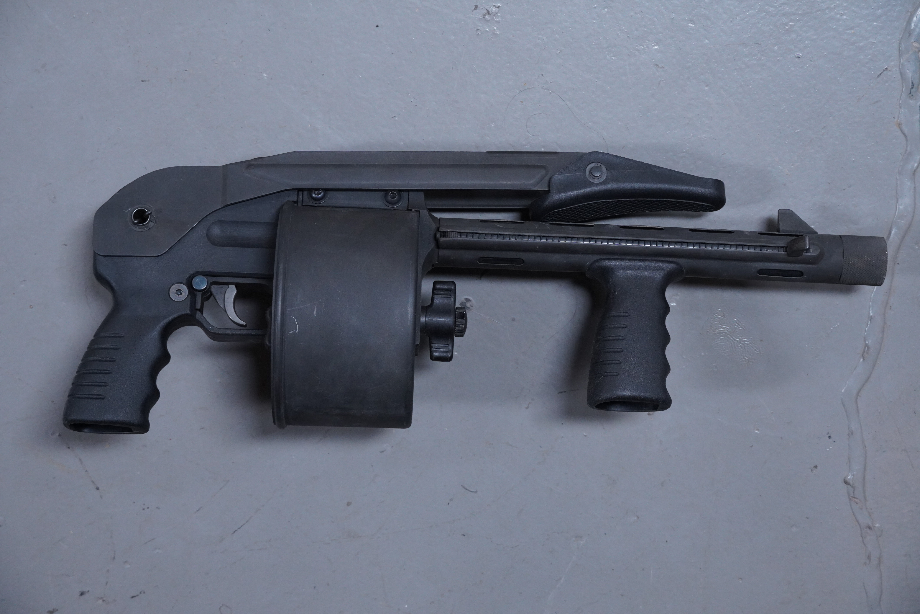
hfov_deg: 27.0
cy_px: 307
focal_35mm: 75
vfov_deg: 18.2
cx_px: 460
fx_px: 1918
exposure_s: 1/125
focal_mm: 50
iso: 1600
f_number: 5.6
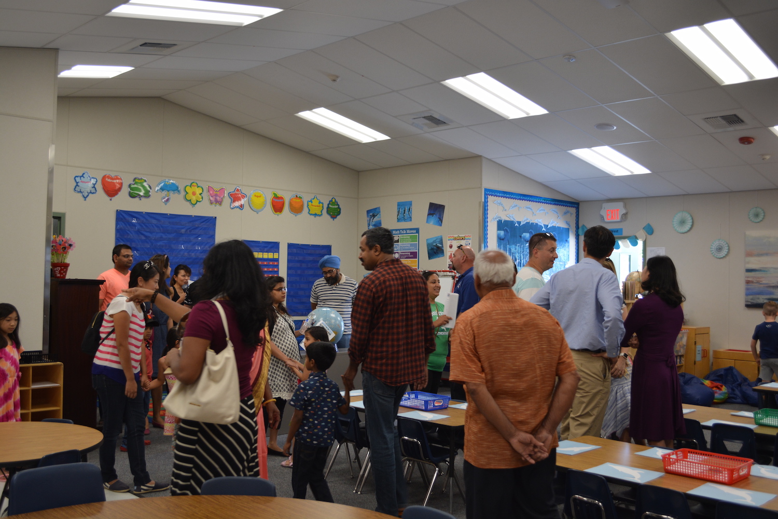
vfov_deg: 36.9
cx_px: 389
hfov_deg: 53.1
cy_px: 260
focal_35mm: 36
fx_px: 778
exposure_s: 1/60
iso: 450
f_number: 4
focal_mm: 24
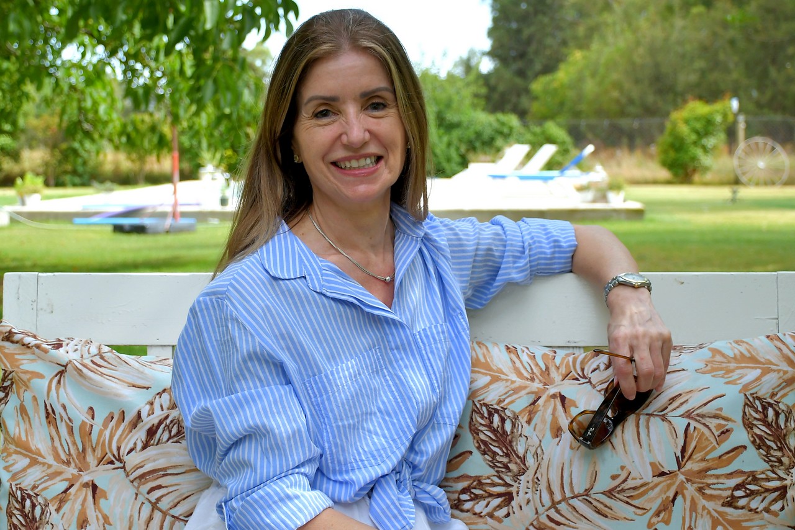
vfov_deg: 29.9
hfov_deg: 43.6
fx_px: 994
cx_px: 398
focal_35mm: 45
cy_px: 265
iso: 280
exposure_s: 1/800
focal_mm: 30
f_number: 4
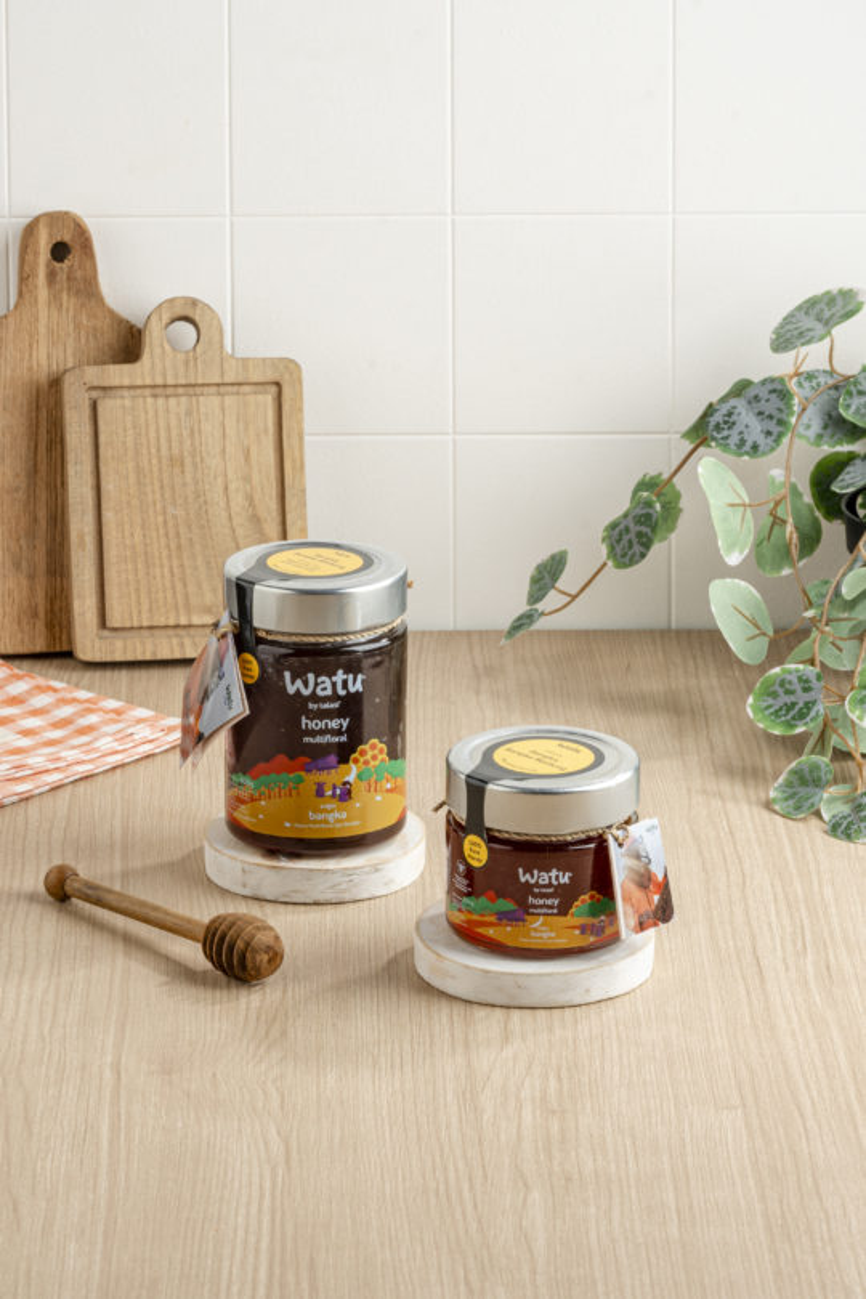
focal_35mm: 135
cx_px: 433
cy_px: 650
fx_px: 4871
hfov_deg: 10.2
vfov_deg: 15.2
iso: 100
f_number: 14
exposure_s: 1/160
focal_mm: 90
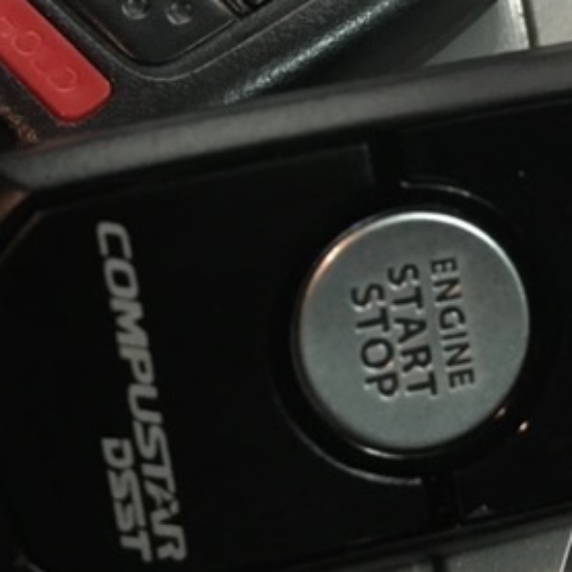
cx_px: 240
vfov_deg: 23.1
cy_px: 140
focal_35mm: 74
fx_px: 1383
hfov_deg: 23.3
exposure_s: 1/15
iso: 640
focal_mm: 4.15
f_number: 2.2
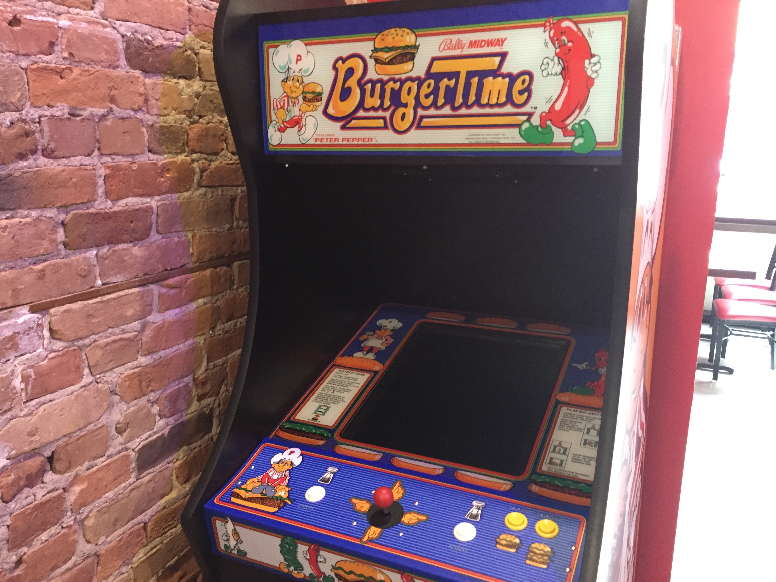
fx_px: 650
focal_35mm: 29
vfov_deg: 48.2
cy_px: 291
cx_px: 388
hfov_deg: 61.7
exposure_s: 1/15
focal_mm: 4.15
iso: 320
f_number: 2.2
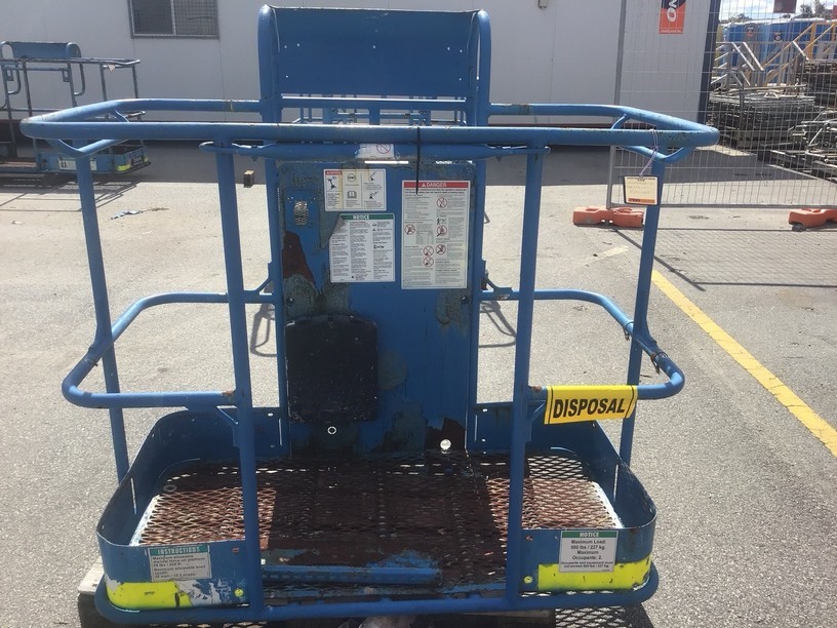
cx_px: 418
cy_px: 314
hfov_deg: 58.4
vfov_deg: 45.4
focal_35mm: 31
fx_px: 750
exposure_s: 1/1116
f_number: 2.4
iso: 25
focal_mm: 3.3
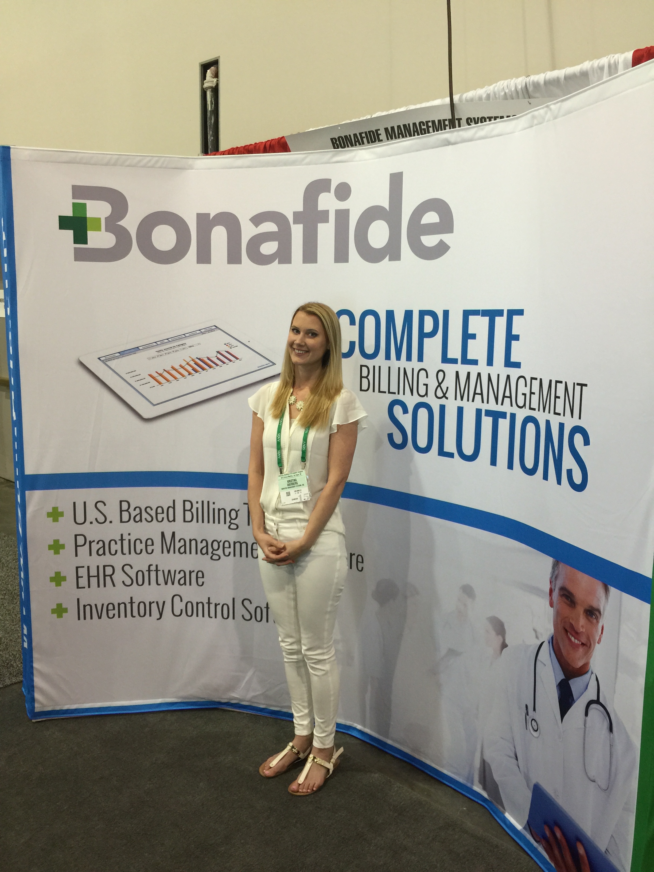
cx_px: 327
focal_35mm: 29
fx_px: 731
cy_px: 436
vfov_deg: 61.7
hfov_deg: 48.2
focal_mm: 4.15
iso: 50
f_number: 2.2
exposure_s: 1/15
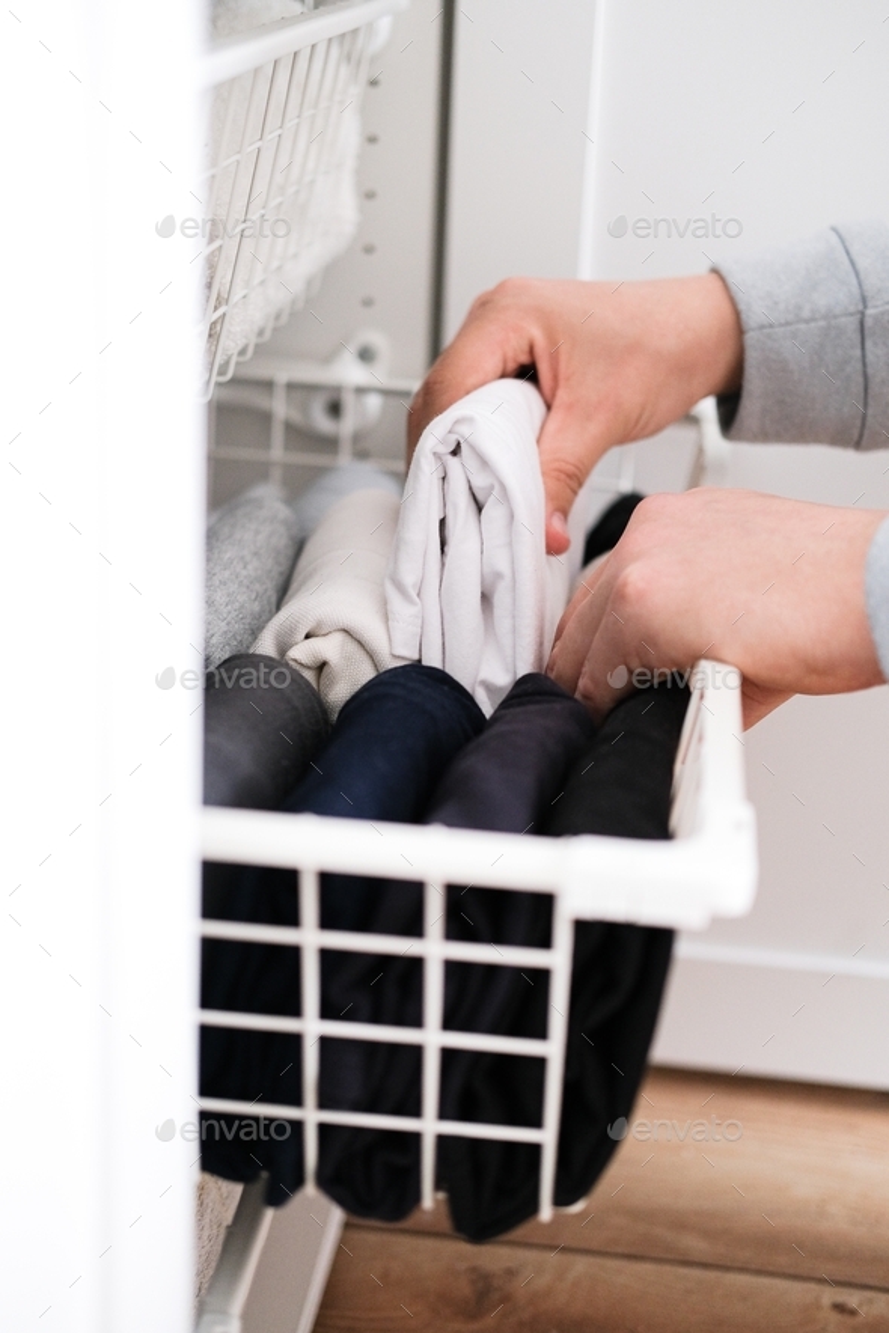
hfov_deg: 25.5
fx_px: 1963
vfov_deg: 37.5
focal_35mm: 53
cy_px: 666
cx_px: 444
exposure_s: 1/250
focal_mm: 35
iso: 800
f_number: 2
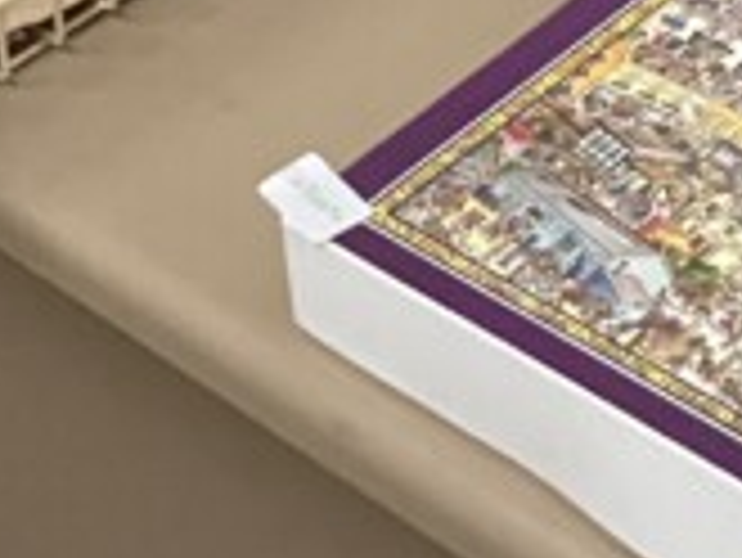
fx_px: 3561
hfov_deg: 11.4
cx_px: 1088
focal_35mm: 166
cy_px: -983
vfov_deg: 8.0
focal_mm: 3.99
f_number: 1.8
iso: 400
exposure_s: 1/37
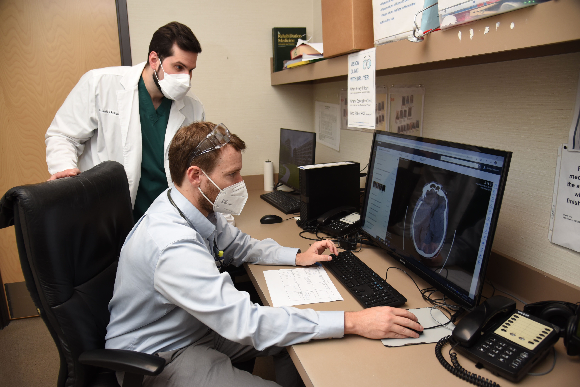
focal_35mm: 24
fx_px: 387
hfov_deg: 73.7
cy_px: 194
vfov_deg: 53.2
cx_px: 290
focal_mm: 24
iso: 560
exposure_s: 1/80
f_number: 5
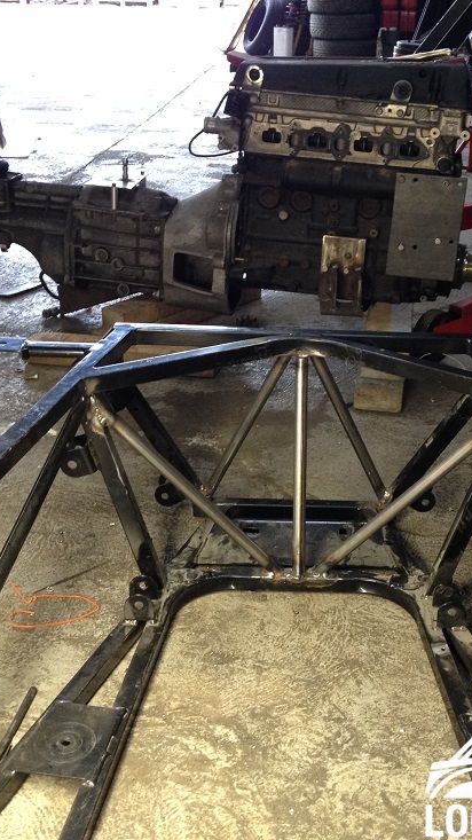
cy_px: 420
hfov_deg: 23.4
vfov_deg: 40.6
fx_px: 1135
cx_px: 306
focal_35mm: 51
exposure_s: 1/20
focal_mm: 4.28
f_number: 2.4
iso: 125
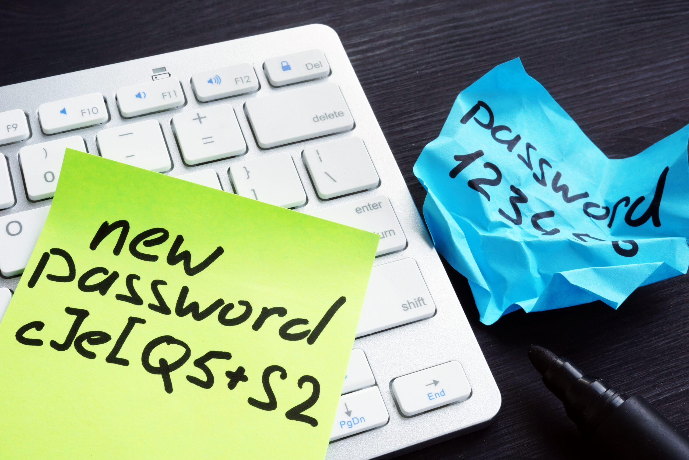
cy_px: 230
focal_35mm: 45
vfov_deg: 29.9
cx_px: 344
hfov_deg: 43.6
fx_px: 861
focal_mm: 30
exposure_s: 1/5
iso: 200
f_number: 20
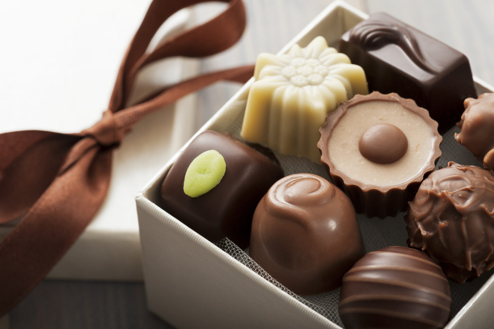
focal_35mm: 105
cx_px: 247
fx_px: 1440
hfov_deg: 19.5
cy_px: 164
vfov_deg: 13.0
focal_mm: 105
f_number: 11
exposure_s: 1/250
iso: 200
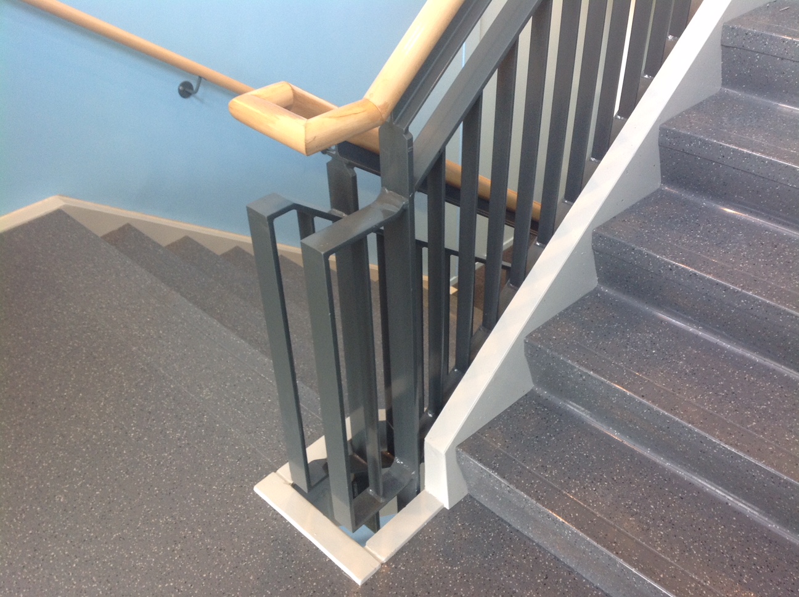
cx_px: 400
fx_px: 807
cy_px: 298
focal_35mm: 35
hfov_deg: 52.7
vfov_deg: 40.6
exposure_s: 1/15
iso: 80
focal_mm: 4.28
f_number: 2.4
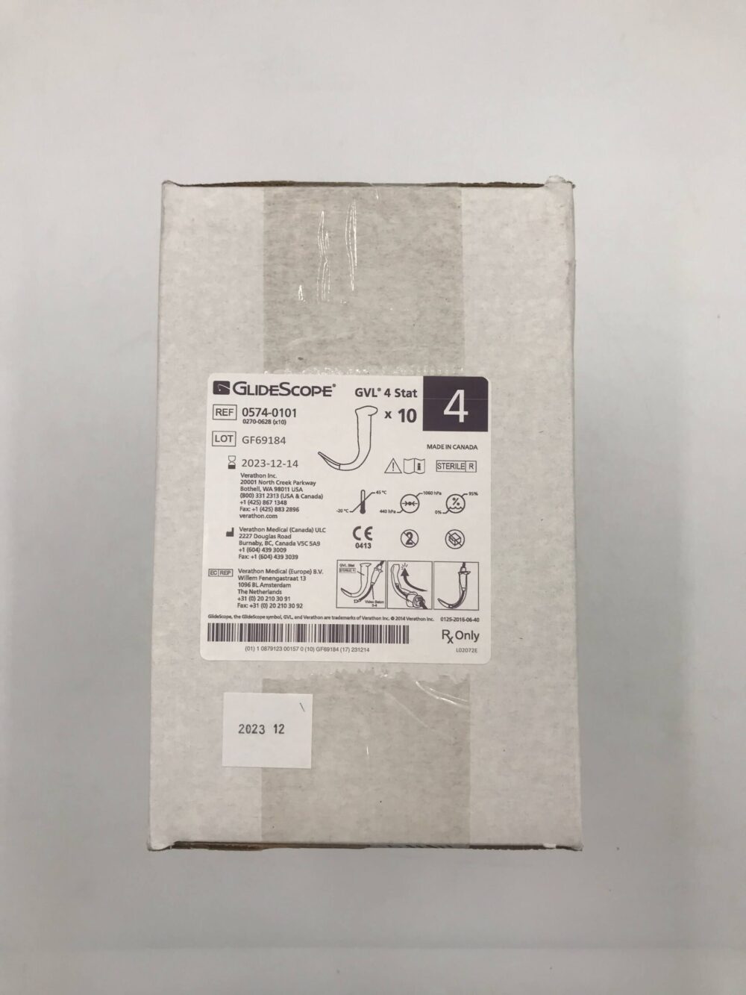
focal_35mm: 28
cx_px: 373
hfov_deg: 49.8
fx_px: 804
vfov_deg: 63.4
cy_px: 498
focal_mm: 3.99
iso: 25
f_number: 1.8
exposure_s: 1/60
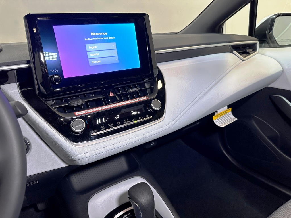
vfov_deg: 56.8
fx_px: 202
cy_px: 109
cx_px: 146
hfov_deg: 71.6
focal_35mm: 24
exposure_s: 1/60
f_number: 1.78
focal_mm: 6.86
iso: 320
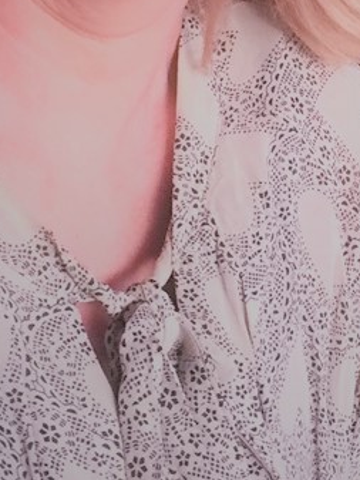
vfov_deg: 20.2
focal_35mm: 88
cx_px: 336
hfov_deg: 16.5
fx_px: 1219
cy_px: -155
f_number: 2.2
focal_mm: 4.15
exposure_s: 1/33
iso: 80
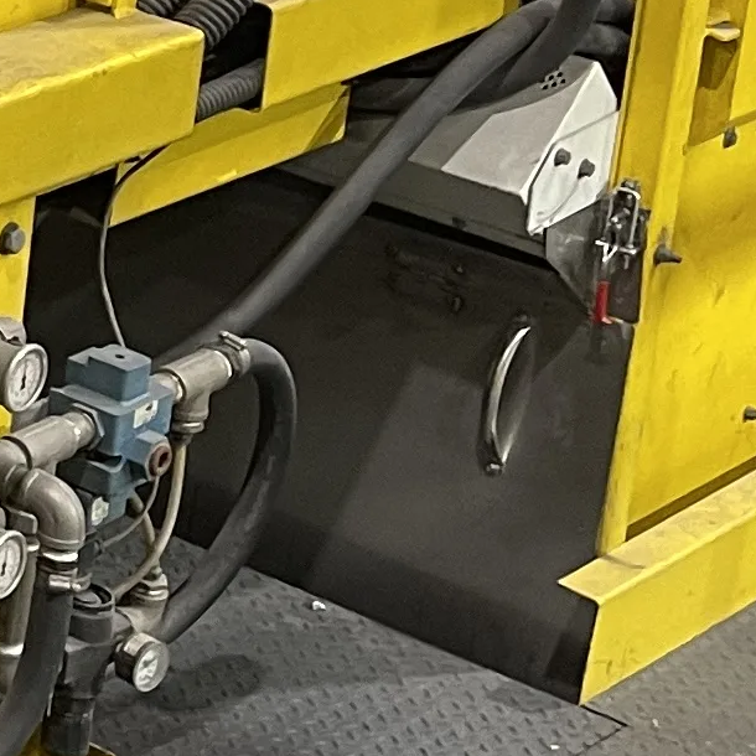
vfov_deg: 11.2
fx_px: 3756
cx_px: -1268
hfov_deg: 9.7
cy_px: -250
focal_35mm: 152
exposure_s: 1/60
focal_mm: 5.1
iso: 160
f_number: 1.6
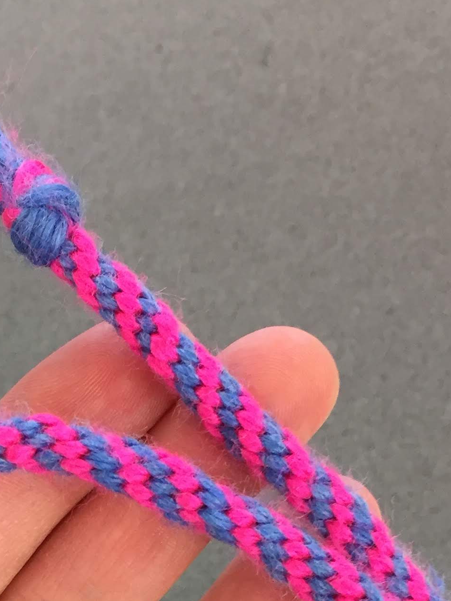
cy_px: 698
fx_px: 1302
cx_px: -9
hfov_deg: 19.1
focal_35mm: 75
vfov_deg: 23.9
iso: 64
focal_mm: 4.15
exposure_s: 1/30
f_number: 2.2
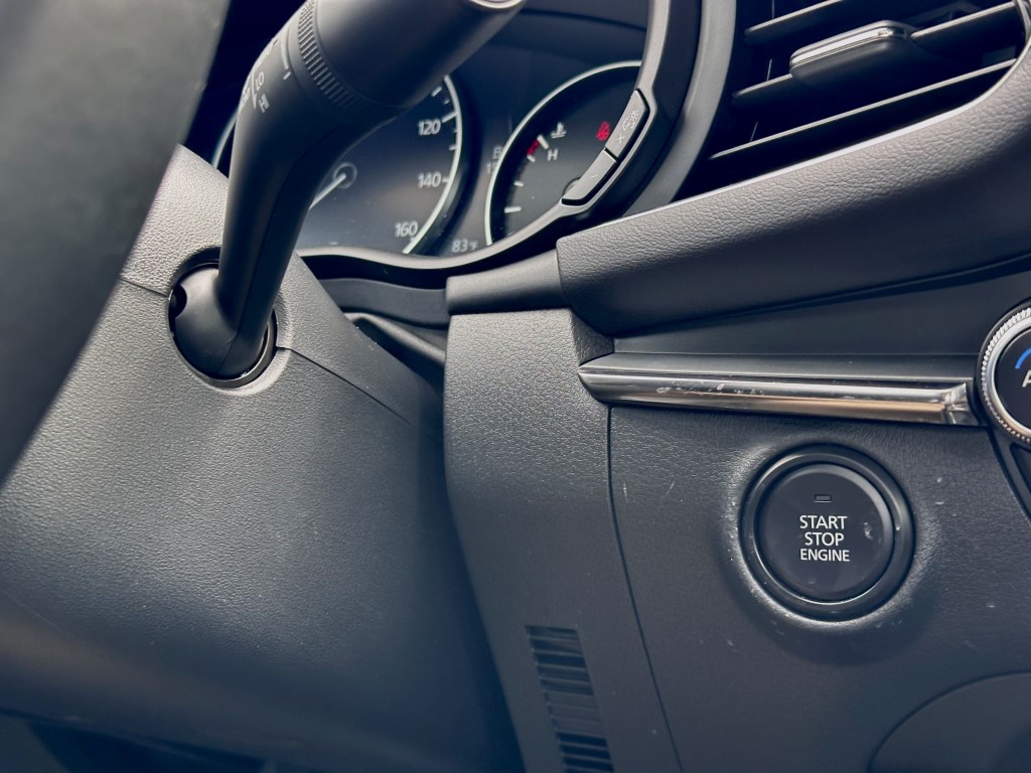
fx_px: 1430
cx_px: 516
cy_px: 386
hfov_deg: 39.7
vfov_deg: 30.3
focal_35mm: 48
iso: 80
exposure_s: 1/74
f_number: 1.78
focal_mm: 6.86
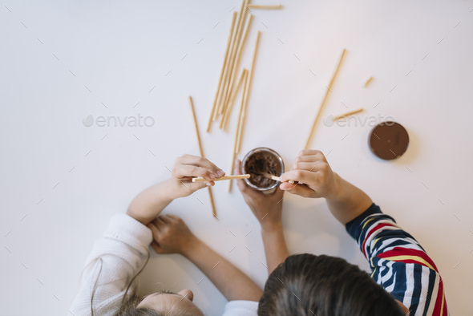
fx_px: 578
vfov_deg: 30.5
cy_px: 158
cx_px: 236
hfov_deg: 44.5
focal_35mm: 44
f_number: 2.8
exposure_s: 1/640
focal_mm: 44
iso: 1250
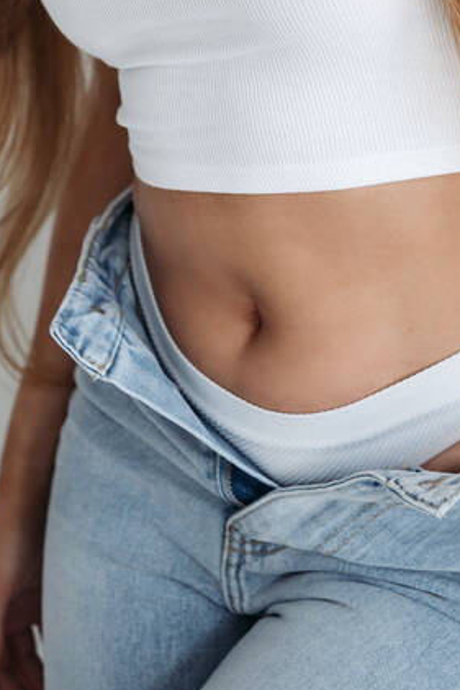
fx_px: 2892
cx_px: 324
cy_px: -164
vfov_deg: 13.2
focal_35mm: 151
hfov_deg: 9.1
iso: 320
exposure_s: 1/160
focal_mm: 53
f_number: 3.2
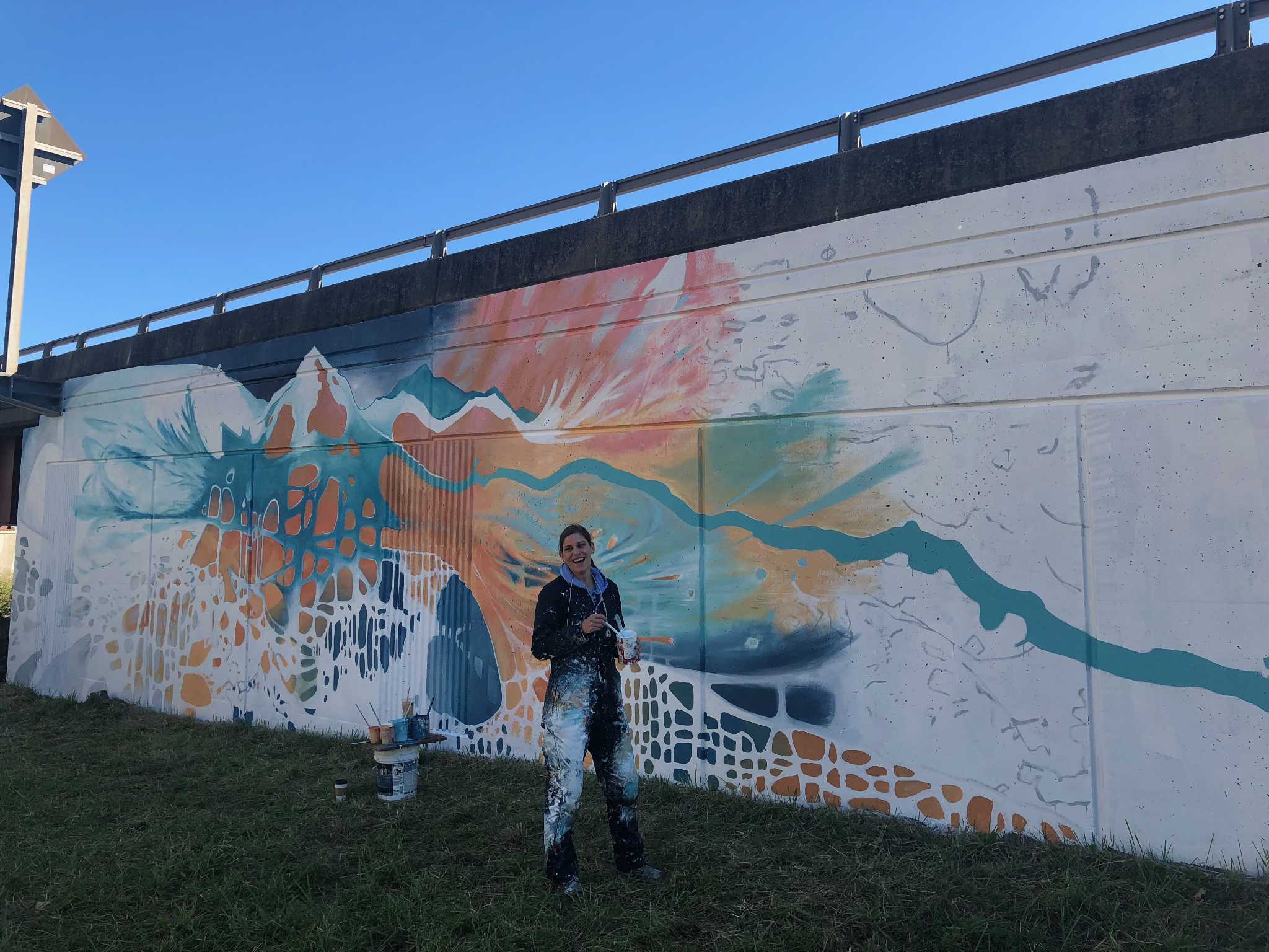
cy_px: 476
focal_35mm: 29
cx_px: 634
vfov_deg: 48.2
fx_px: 1063
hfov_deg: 61.7
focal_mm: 3.99
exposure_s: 1/771
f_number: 1.8
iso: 20
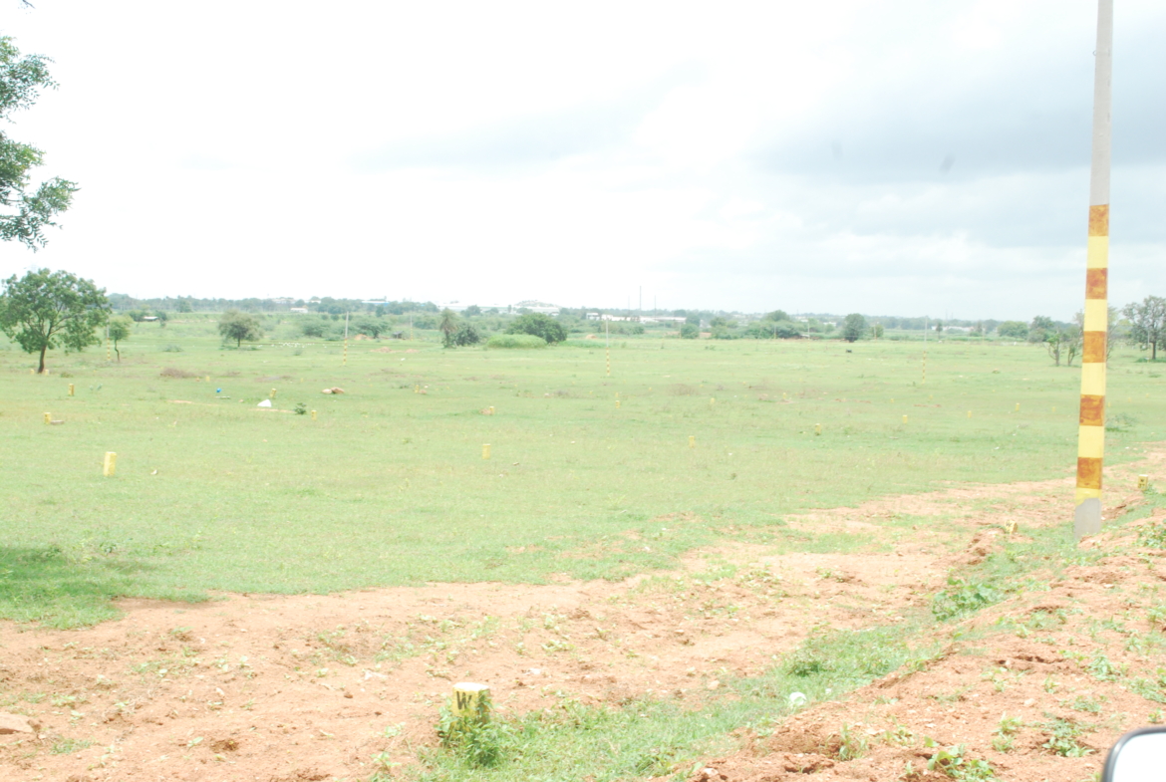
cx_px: 583
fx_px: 1460
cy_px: 391
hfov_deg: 43.5
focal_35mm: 45
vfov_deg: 30.0
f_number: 10
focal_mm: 30
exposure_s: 1/125
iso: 400
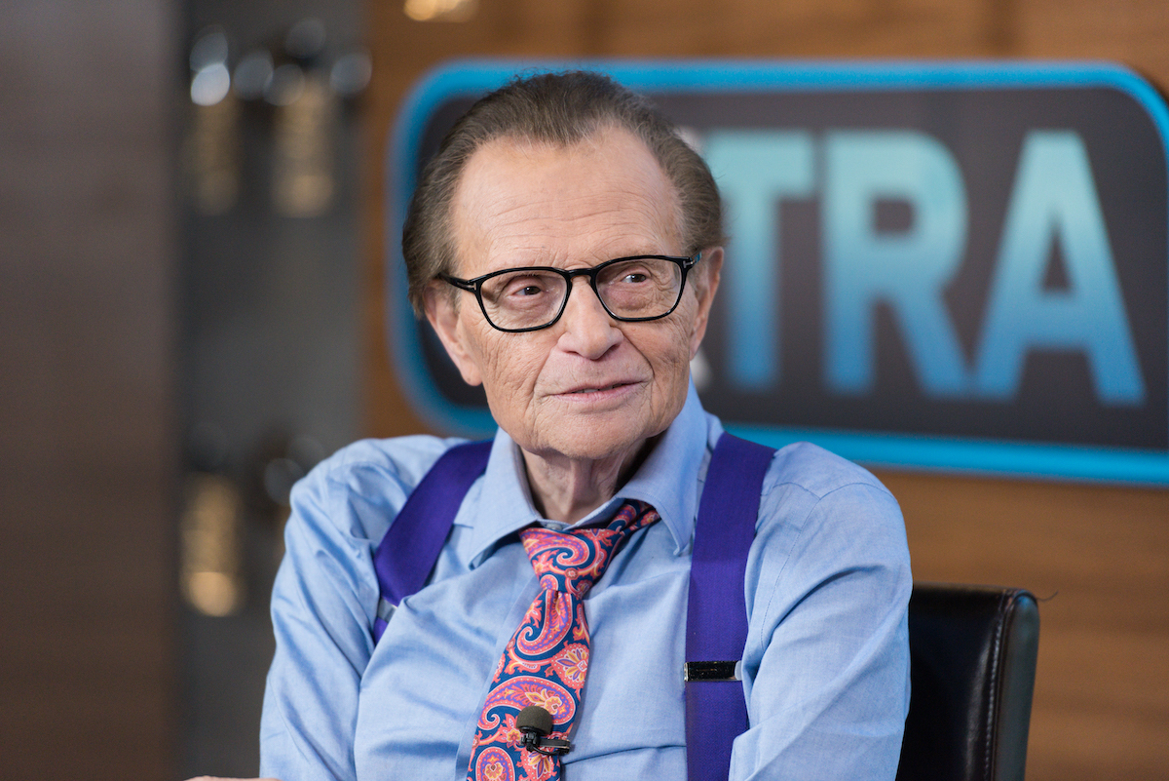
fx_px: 6496
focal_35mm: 200
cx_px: 584
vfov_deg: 6.9
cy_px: 390
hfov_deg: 10.3
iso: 1600
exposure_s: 1/1600
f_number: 2.8
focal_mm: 200
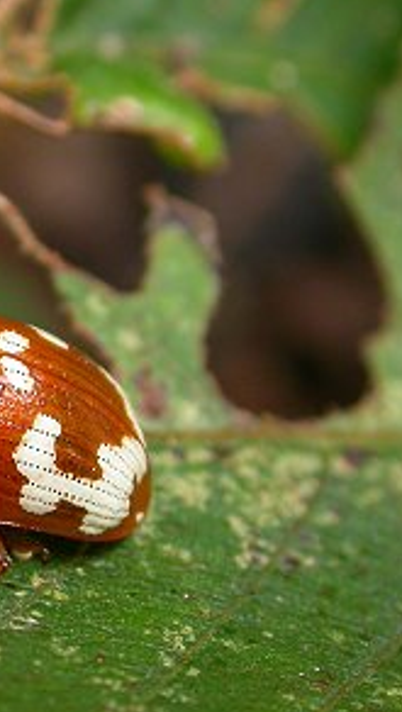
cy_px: 428
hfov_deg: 6.0
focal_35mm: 203
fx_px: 3834
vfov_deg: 10.6
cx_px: -105
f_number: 4.7
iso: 100
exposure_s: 1/60
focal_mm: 22.6
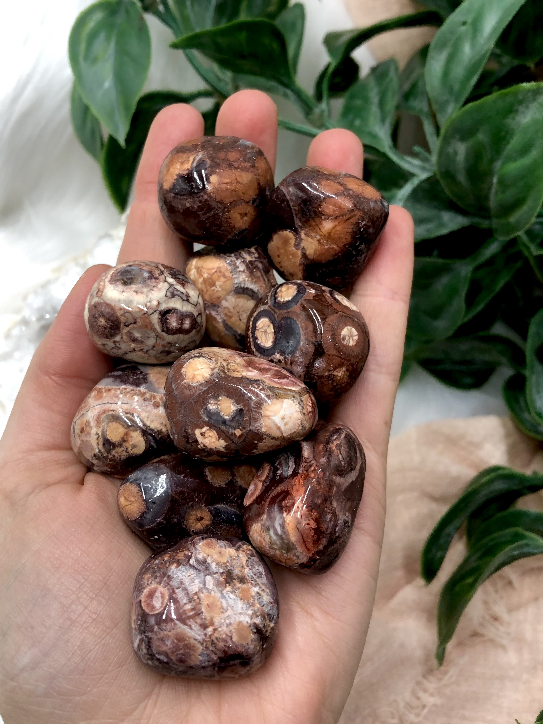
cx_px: 264
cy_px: 319
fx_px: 690
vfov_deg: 55.2
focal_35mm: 33
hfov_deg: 42.9
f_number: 1.8
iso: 25
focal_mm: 3.99
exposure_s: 1/40
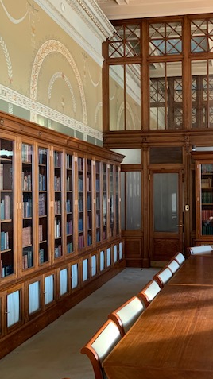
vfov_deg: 52.8
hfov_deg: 30.4
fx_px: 382
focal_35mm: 38
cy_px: 189
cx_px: 172
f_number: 1.8
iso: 250
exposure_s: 1/60
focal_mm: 4.25
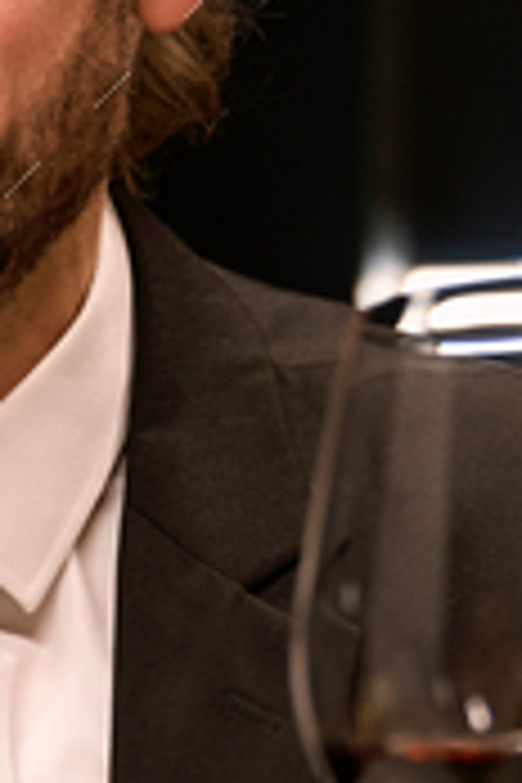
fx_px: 4415
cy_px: 1136
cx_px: -315
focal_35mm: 203
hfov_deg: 6.7
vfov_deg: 9.9
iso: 800
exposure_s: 1/250
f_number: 2.8
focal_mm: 40
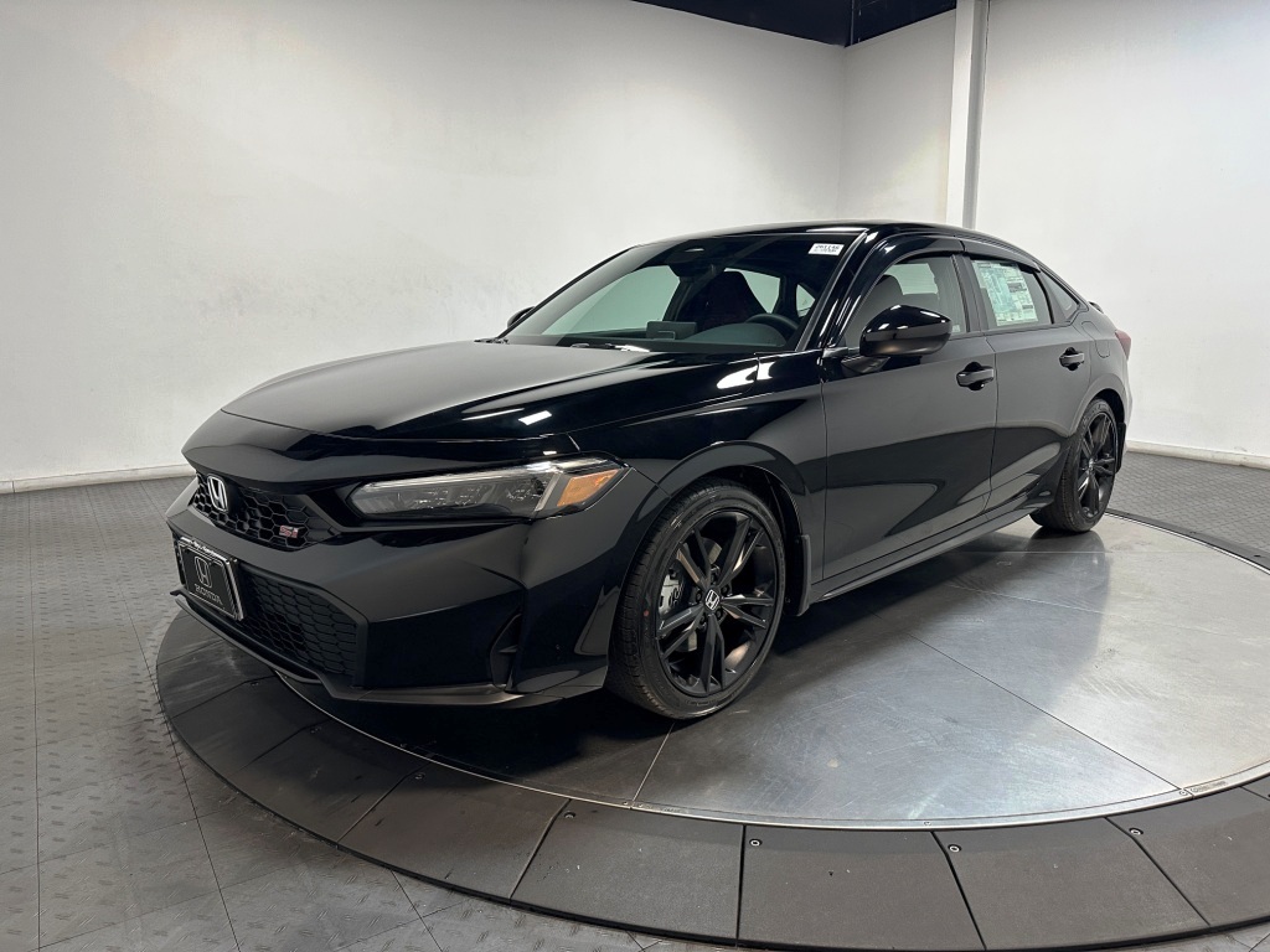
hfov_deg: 71.6
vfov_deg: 56.8
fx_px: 881
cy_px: 476
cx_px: 635
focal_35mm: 24
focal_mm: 6.86
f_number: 1.78
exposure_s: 1/60
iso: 250
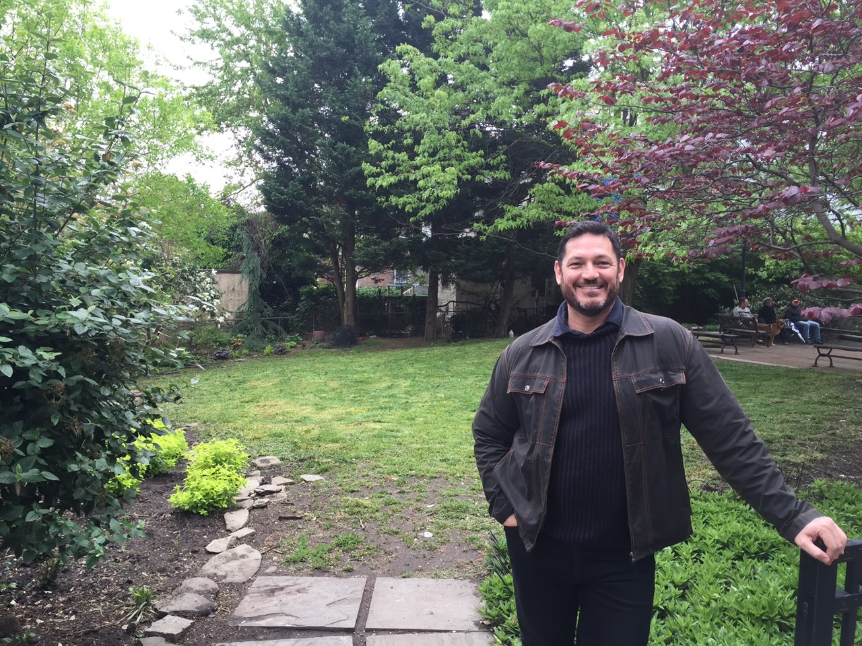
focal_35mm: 29
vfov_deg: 48.2
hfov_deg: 61.7
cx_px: 431
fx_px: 722
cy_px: 323
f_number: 2.2
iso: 32
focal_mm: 4.15
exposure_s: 1/60
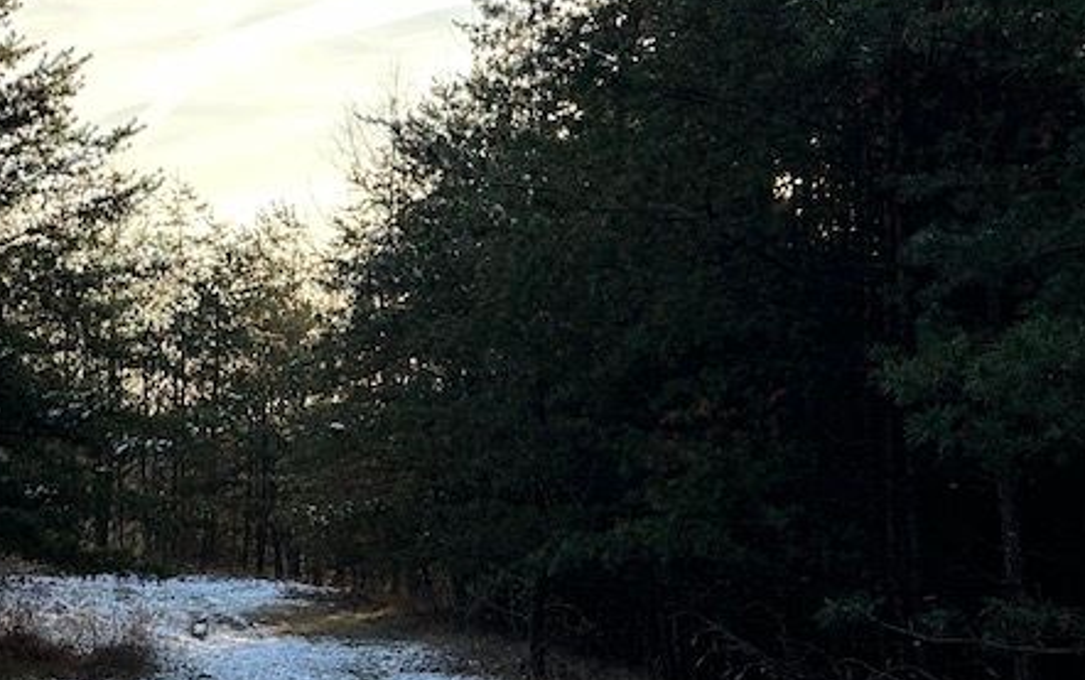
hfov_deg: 26.5
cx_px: -216
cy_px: 523
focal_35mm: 69
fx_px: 2042
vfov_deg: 18.8
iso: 80
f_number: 1.78
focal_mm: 6.86
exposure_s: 1/1050
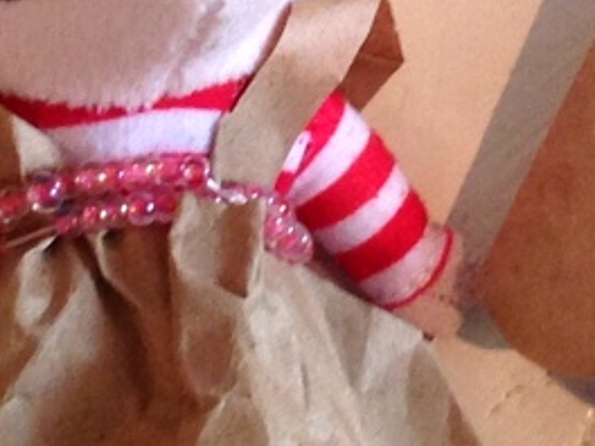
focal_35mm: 204
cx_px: 527
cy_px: -261
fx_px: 3506
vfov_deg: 7.1
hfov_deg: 9.7
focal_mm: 4.13
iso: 125
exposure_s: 1/20
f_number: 2.4
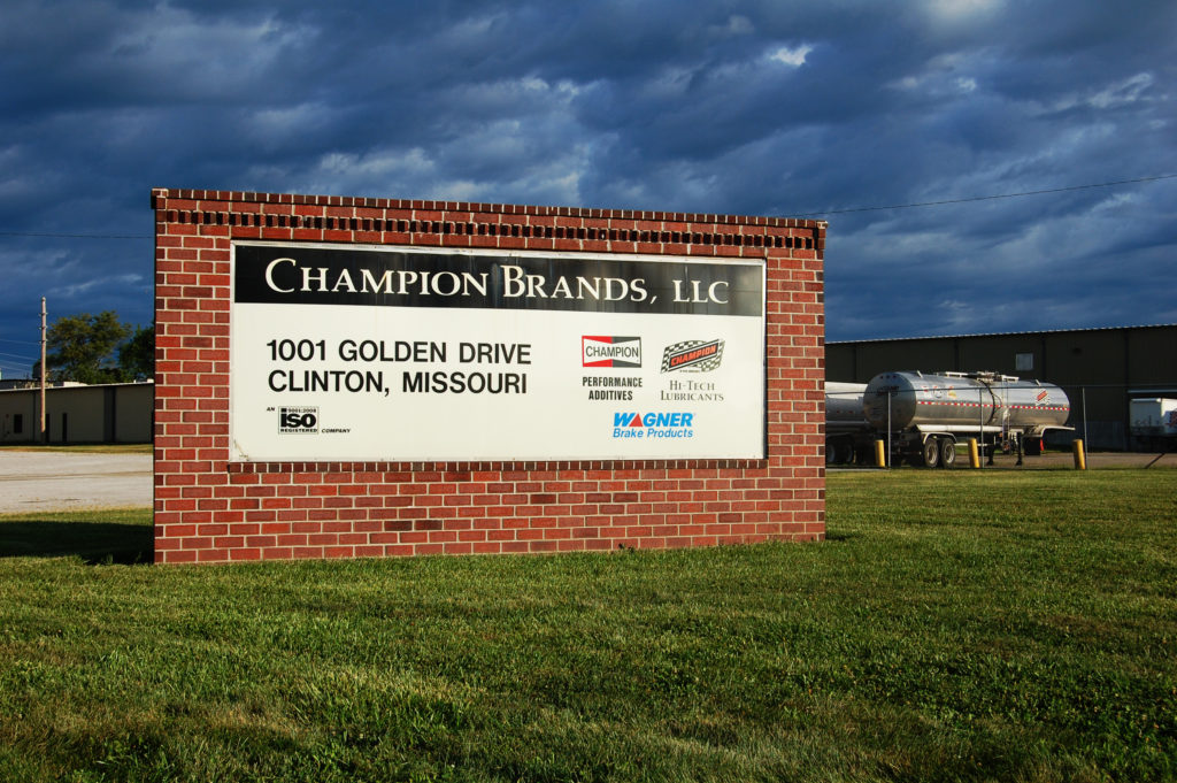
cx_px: 588
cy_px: 392
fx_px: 1372
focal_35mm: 42
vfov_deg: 31.8
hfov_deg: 46.4
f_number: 10
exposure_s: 1/400
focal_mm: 28
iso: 200
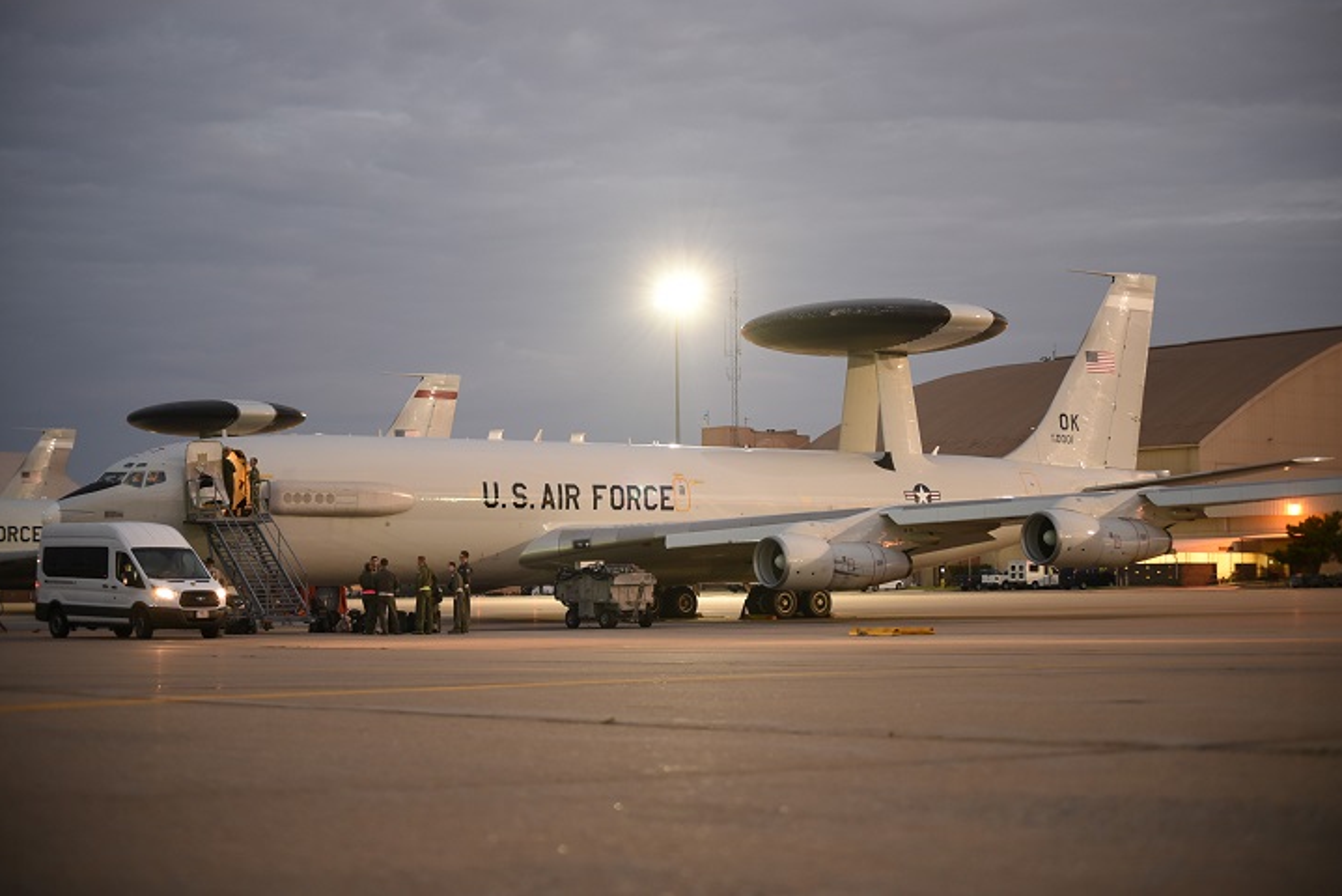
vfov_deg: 20.9
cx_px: 685
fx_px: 2424
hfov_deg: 30.9
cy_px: 369
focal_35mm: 65
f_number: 4.5
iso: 800
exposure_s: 1/4
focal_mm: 55
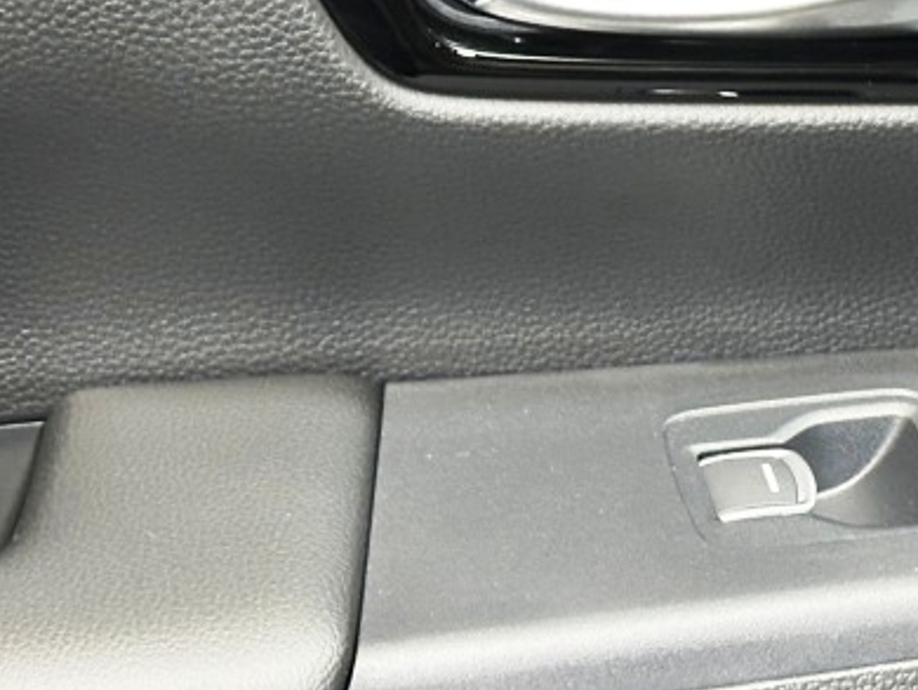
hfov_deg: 15.5
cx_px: 784
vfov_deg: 11.8
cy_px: 184
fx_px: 3344
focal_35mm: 126
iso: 640
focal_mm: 6.86
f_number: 1.78
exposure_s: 1/30
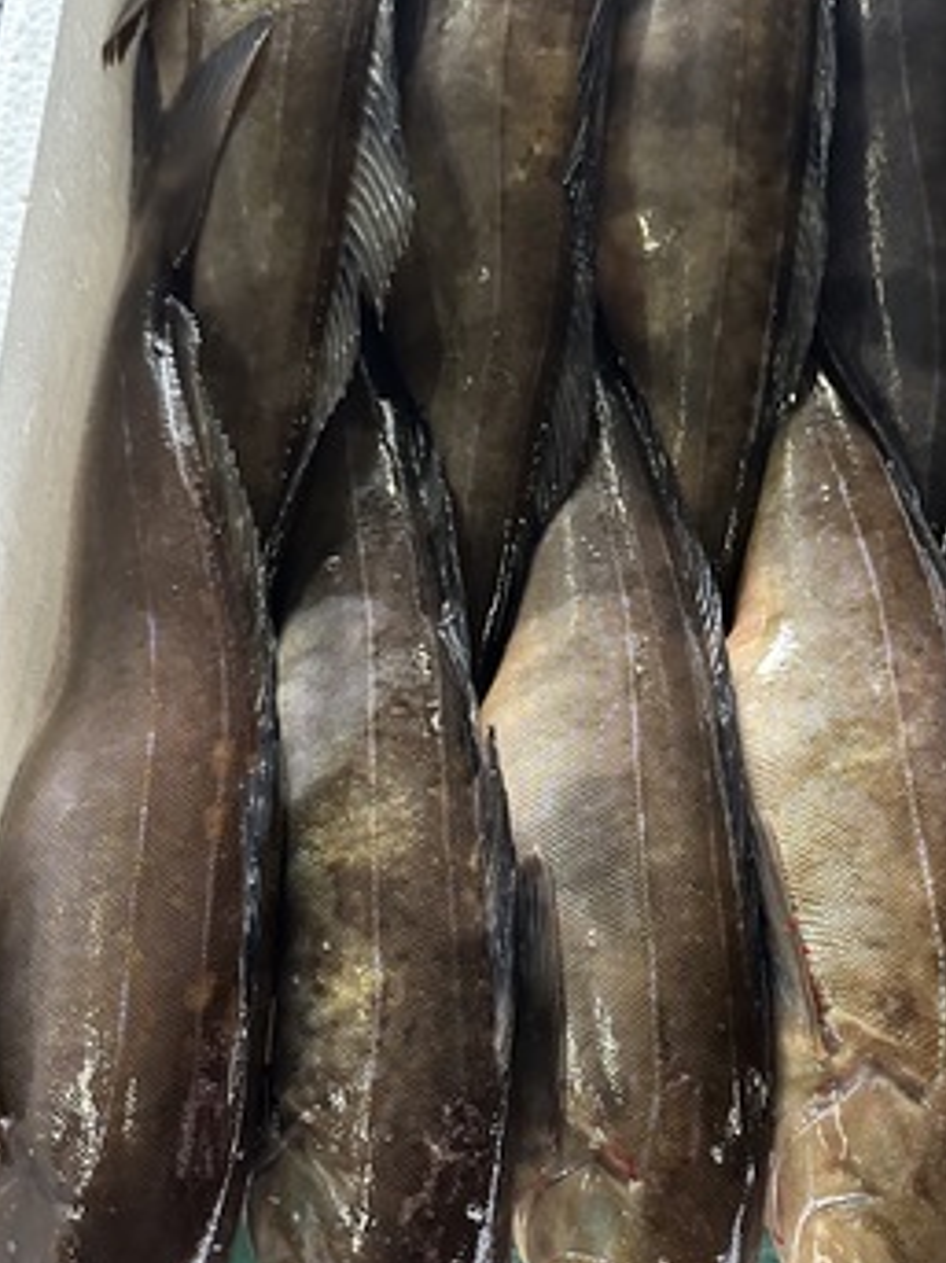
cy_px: 637
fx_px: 1276
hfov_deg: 39.8
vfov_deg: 52.6
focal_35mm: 35
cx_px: 679
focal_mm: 6.86
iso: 800
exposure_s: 1/50
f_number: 1.78
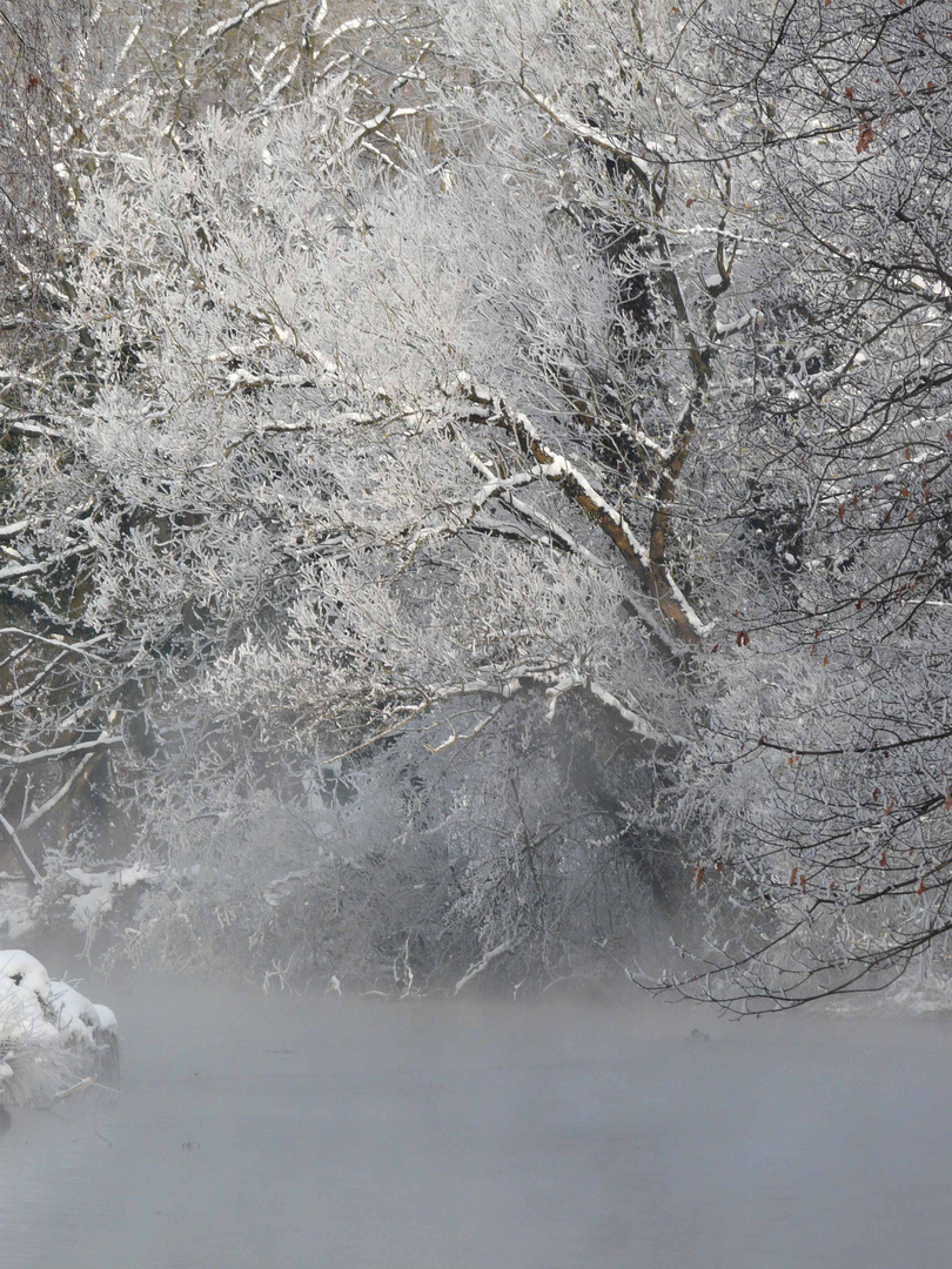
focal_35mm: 210
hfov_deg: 7.1
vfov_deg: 9.4
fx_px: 7700
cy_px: 634
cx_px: 476
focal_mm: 34.5
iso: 100
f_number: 5.6
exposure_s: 1/320
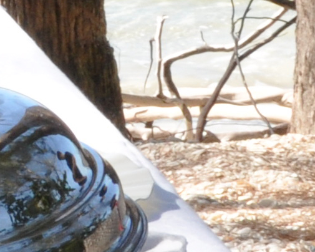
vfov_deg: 4.0
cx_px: -591
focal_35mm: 382
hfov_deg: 4.9
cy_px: -2
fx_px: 3561
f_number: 22
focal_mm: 32
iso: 500
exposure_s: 1/60
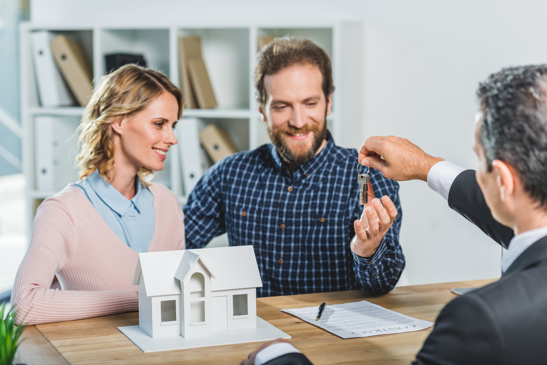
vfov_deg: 15.9
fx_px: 1307
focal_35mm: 86
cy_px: 182
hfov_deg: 23.6
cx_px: 274
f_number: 3.2
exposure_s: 1/250
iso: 100
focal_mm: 86
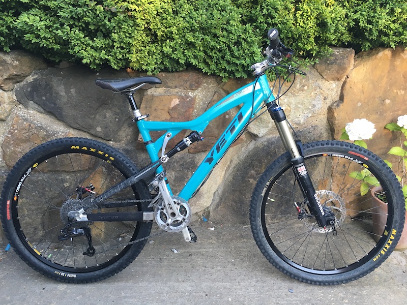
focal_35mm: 29
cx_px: 204
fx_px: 341
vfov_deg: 48.2
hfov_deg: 61.7
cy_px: 152
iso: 32
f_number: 2.2
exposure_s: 1/33
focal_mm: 4.15
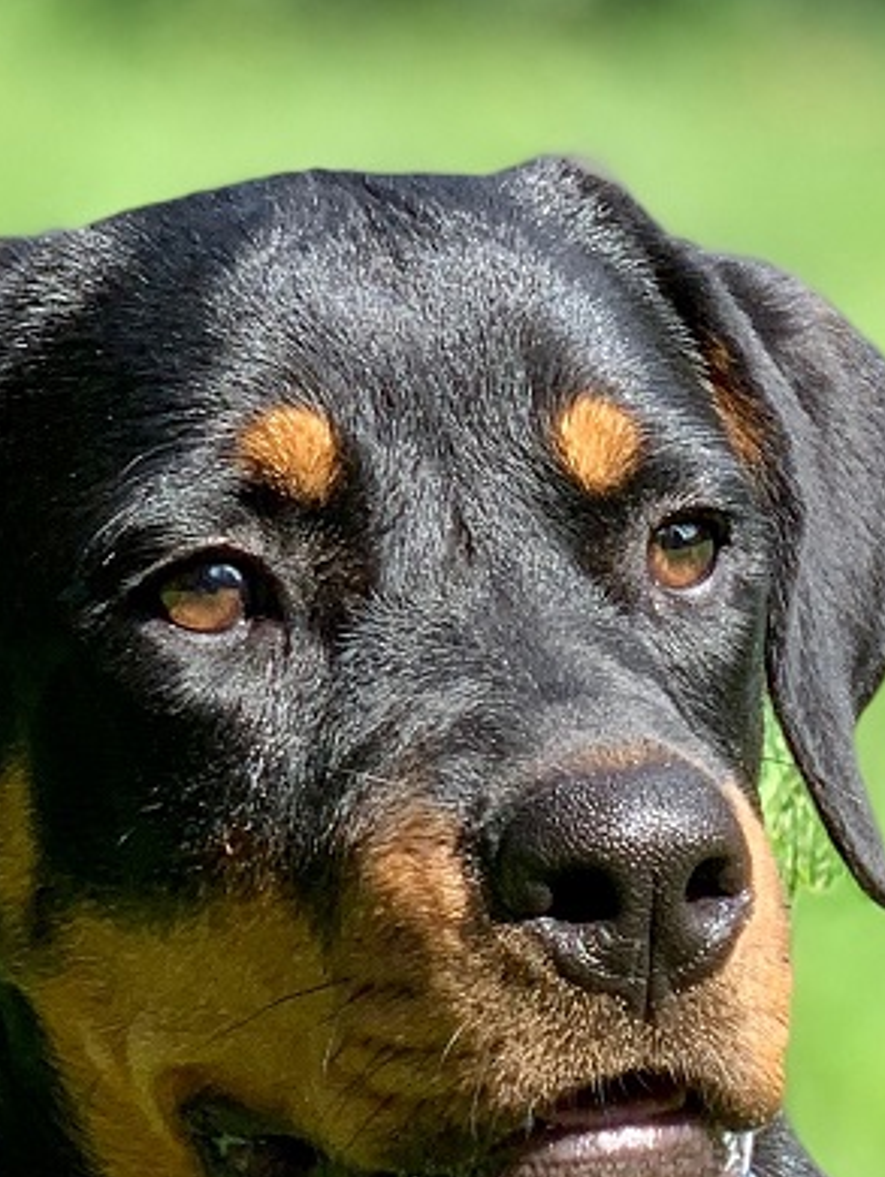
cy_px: 1794
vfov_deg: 9.0
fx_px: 7321
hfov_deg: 6.9
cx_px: 550
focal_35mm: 215
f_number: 2.4
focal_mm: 6
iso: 16
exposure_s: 1/366
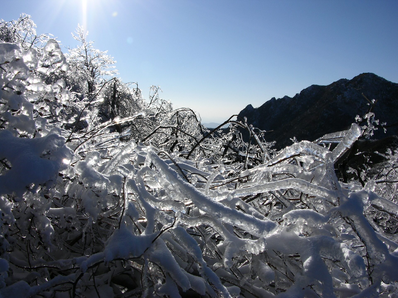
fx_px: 402
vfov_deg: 40.7
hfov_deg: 52.6
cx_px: 199
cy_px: 149
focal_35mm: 35
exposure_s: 1/386
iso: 50
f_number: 8
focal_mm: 8.9
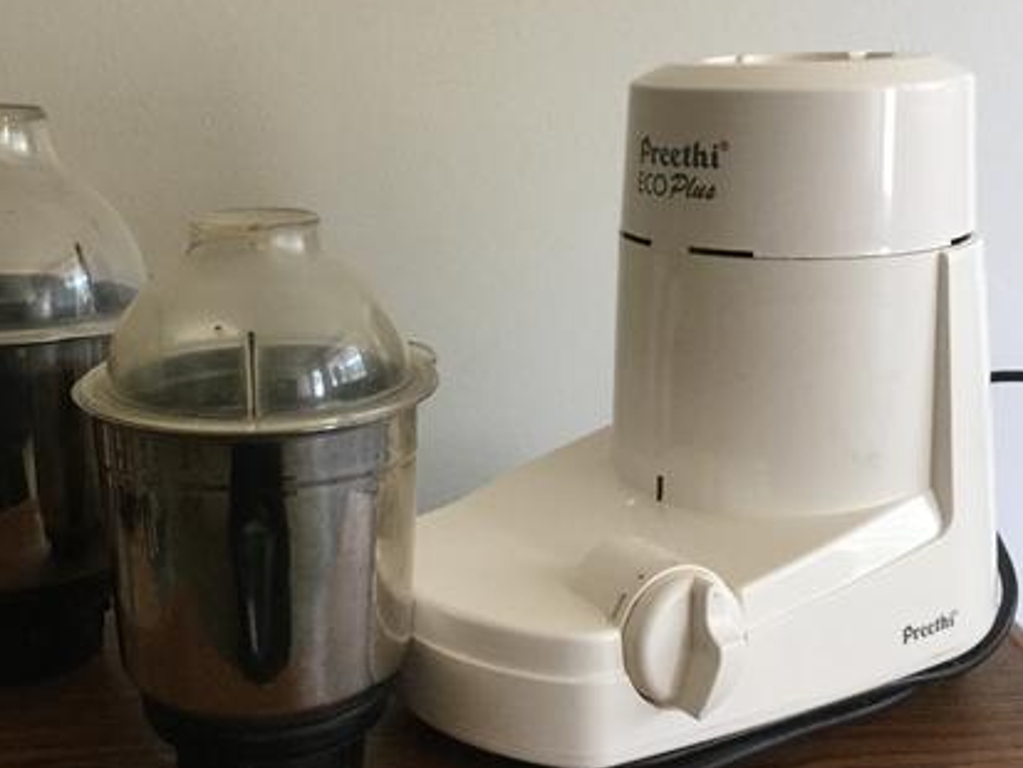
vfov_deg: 32.2
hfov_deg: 41.7
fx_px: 1330
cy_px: 332
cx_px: 367
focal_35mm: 45
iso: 200
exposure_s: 1/24
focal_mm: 3.3
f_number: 2.4
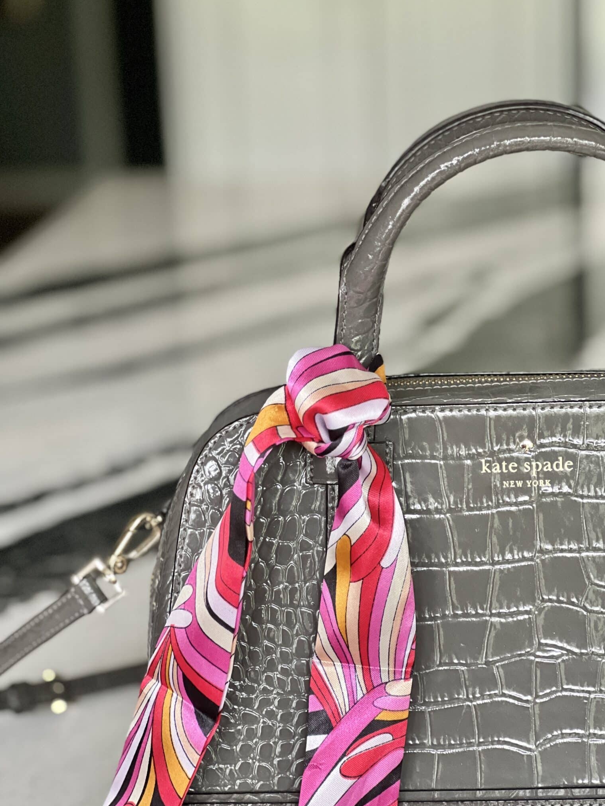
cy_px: 407
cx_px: 306
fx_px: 1818
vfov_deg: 25.0
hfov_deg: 18.9
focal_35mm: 78
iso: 400
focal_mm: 9
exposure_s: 1/26
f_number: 2.8
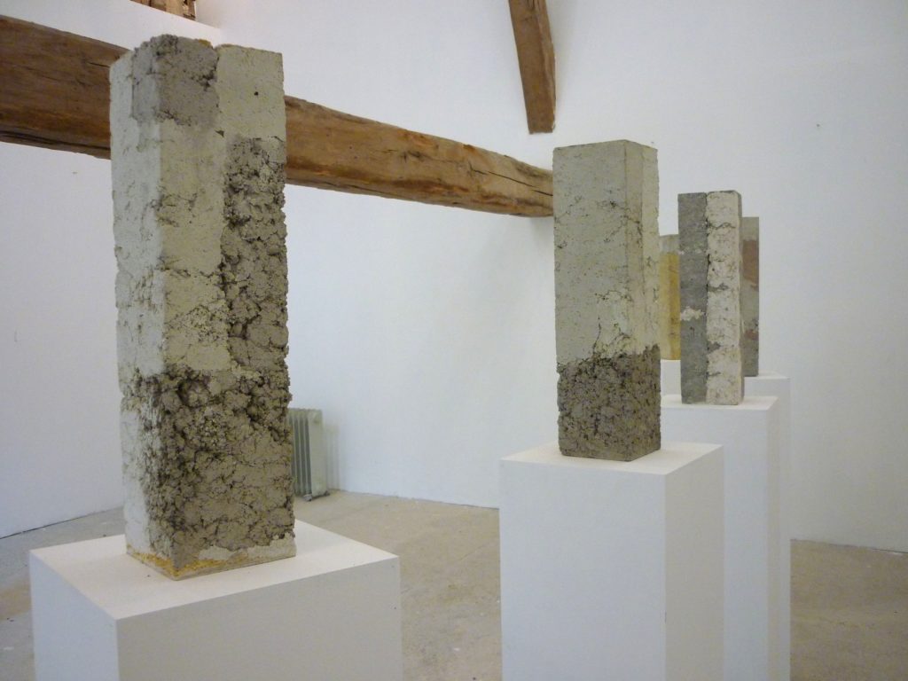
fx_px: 866
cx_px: 454
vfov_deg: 42.9
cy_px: 340
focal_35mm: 33
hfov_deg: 55.4
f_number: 2.8
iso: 250
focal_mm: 5.5
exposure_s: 1/30
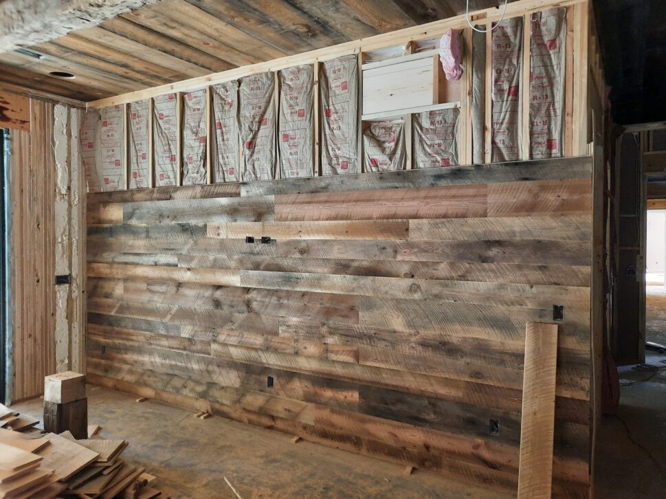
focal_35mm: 25
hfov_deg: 69.4
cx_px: 333
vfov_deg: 54.8
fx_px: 481
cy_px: 250
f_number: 2
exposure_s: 1/60
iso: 400
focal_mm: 4.6
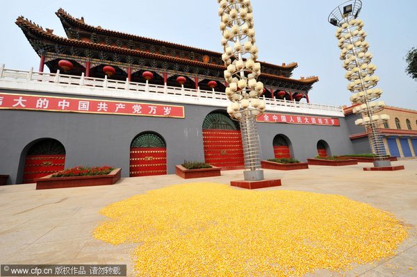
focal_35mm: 14
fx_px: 162
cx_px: 208
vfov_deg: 81.1
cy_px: 138
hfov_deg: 104.3
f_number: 10
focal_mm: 14
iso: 200
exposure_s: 1/400
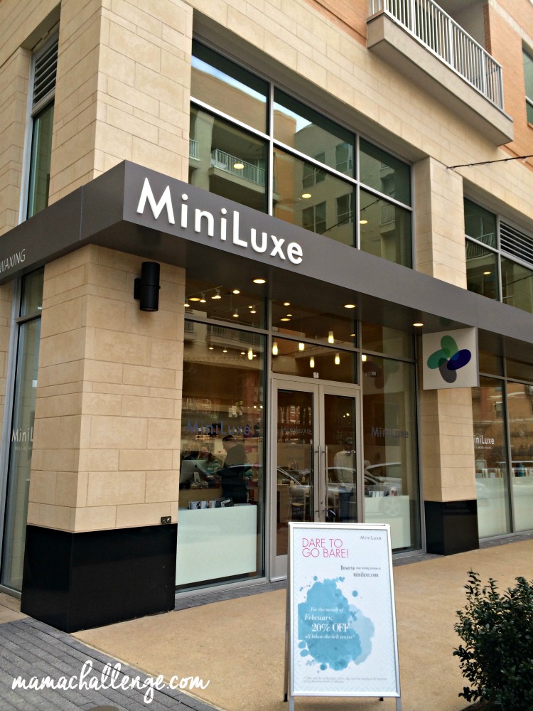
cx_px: 266
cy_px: 356
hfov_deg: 46.8
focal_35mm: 30
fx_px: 616
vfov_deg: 60.0
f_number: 2.2
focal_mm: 4.12
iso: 32
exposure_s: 1/175
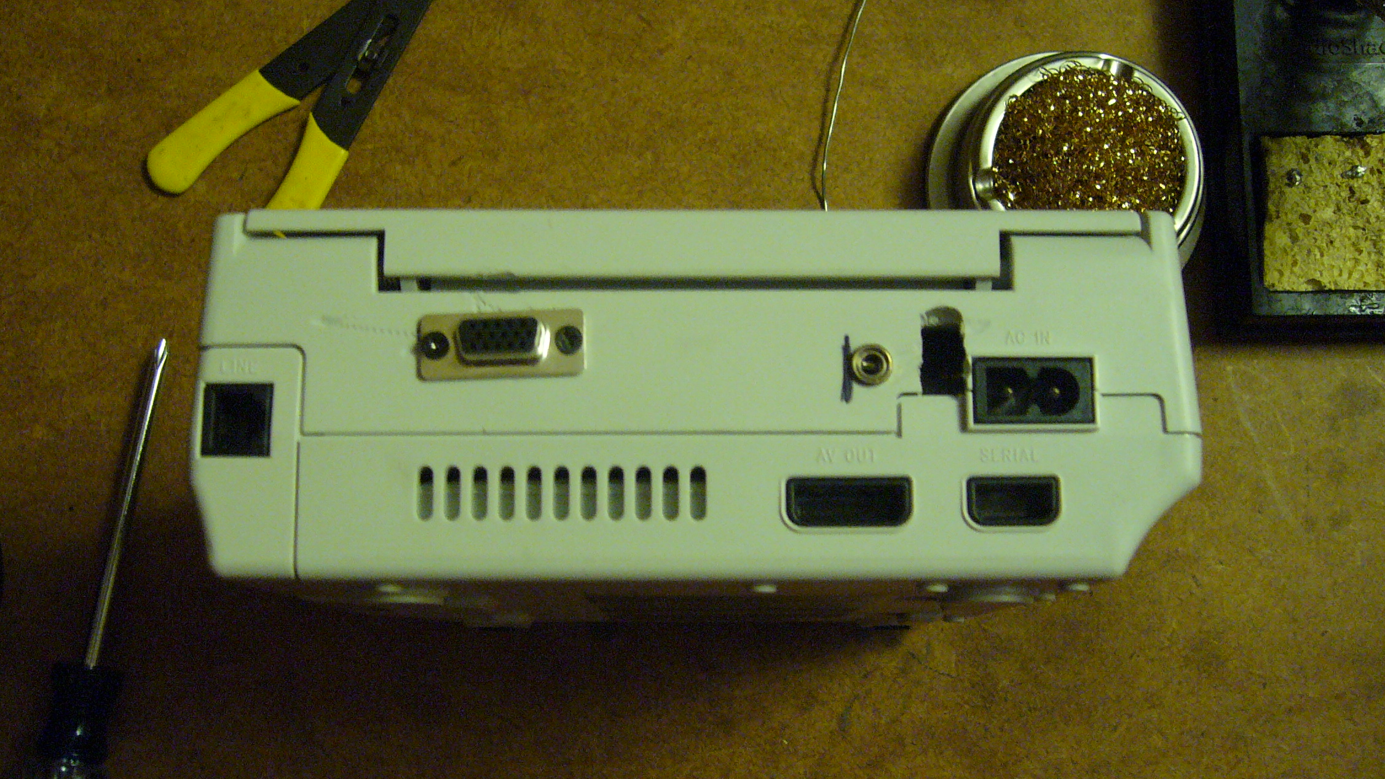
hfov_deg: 51.6
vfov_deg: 30.4
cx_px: 678
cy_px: 429
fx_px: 1432
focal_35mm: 39
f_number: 2.8
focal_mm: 5.8
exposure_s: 1/8
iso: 200
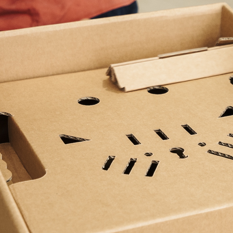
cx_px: 148
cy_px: 106
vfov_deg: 15.7
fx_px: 845
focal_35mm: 111
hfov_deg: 15.7
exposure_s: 1/250
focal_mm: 35
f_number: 4
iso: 800
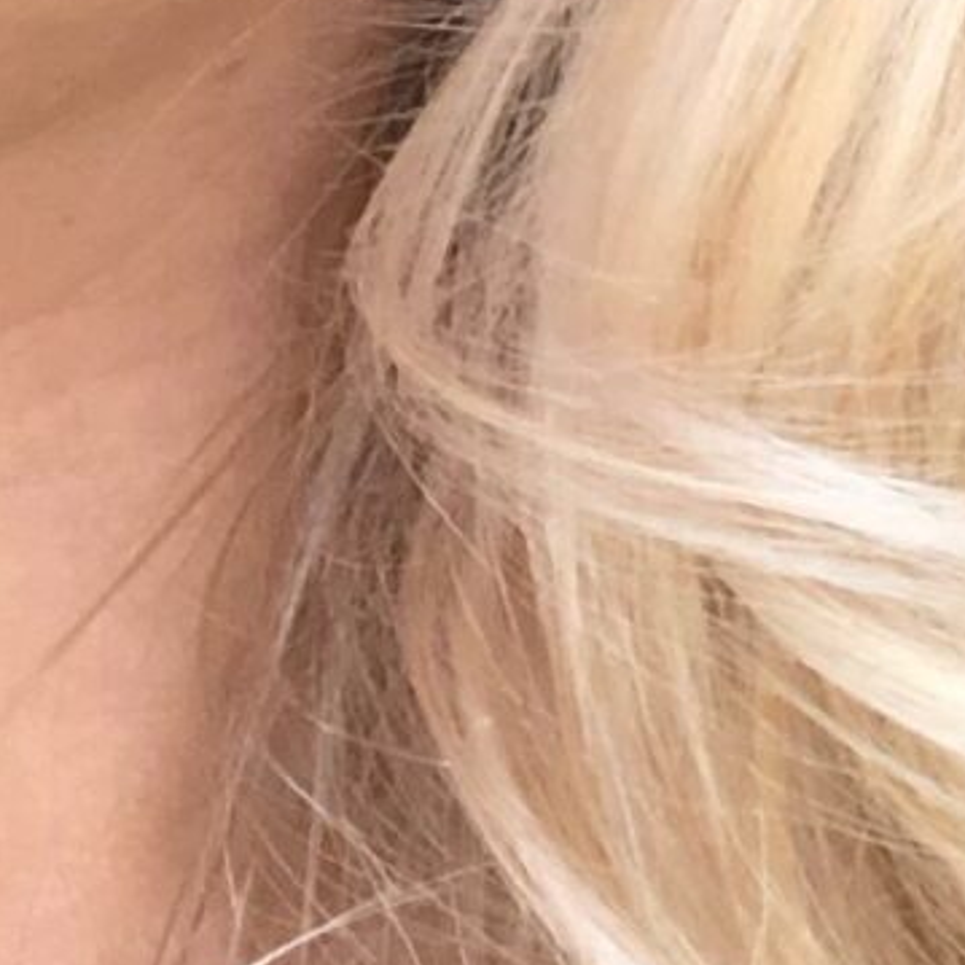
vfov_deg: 8.5
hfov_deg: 8.5
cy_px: -384
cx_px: -351
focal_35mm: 202
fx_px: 6371
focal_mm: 2.87
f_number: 2.2
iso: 50
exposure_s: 1/120
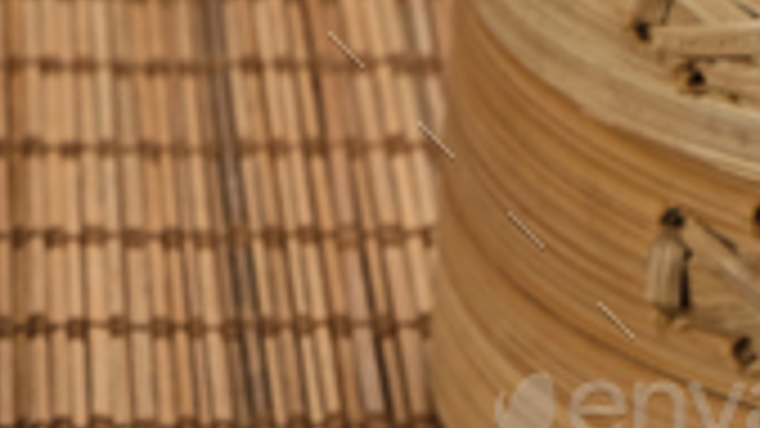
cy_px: 619
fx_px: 3909
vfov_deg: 6.2
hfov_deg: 11.0
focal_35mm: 194
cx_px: 9
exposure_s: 1/100
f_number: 13
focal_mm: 35
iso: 320
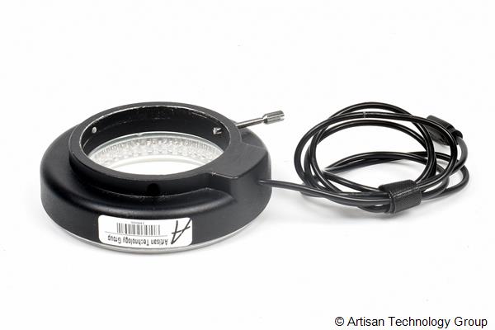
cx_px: 248
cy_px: 165
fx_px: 598
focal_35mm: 44
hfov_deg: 45.0
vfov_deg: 30.8
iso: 200
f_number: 11
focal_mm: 29
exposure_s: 1/200
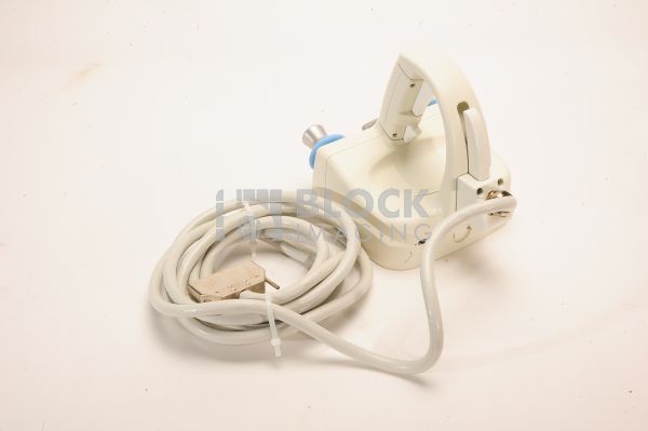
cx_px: 324
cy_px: 216
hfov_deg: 39.6
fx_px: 899
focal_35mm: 50
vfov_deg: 26.9
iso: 320
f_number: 20
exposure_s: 1/125
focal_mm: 50
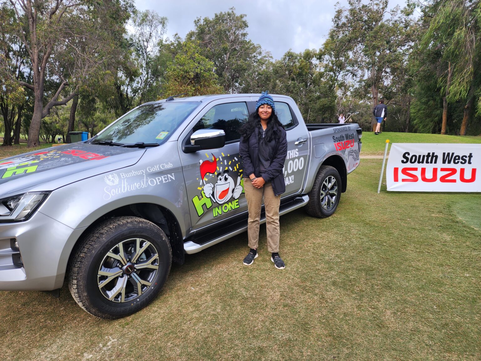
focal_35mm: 23
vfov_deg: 58.9
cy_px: 180
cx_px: 240
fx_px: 320
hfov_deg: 73.9
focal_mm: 6.4
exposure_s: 1/381
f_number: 1.8
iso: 12
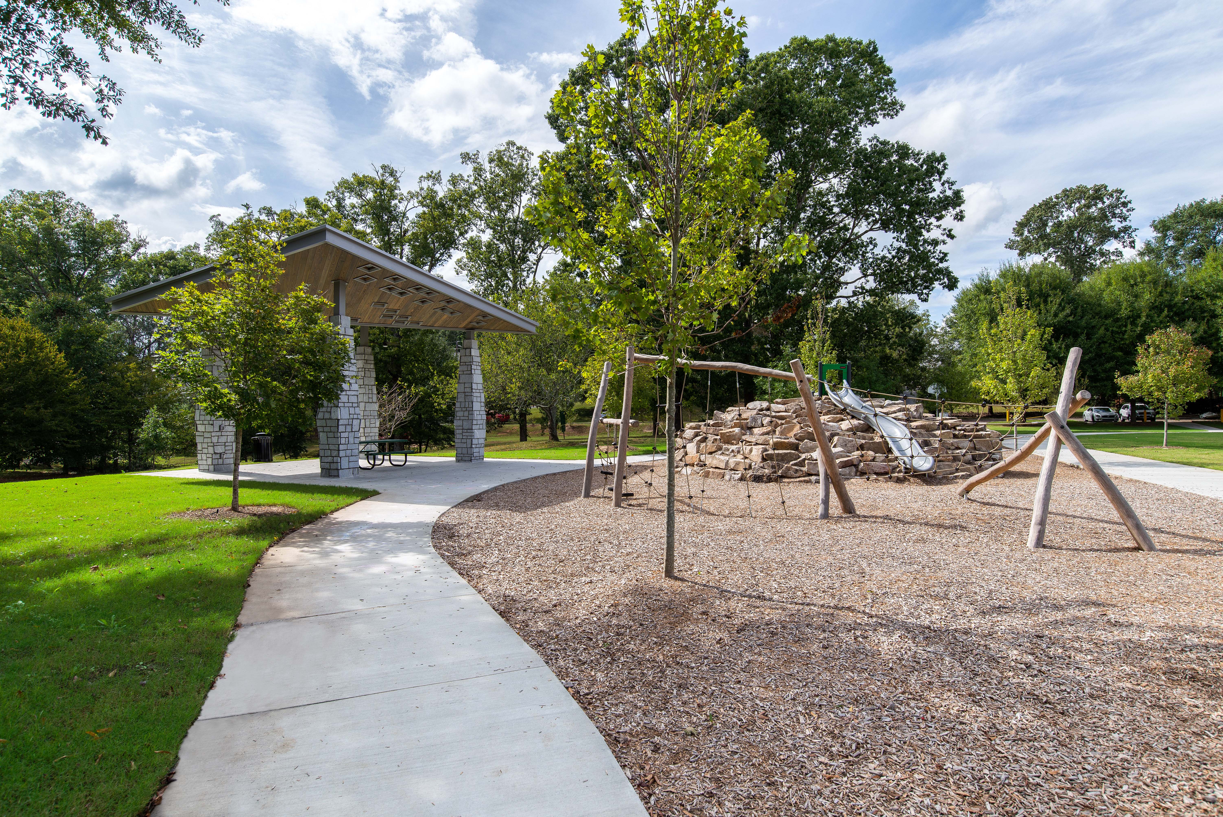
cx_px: 612
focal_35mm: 19
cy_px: 408
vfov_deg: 64.6
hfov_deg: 86.9
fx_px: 646
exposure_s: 1/160
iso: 200
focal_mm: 19
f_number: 8
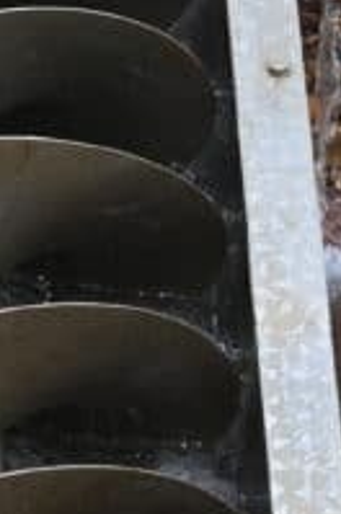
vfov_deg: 7.1
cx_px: -5
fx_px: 4135
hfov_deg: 4.7
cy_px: 163
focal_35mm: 290
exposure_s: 1/250
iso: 250
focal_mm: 50
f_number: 4
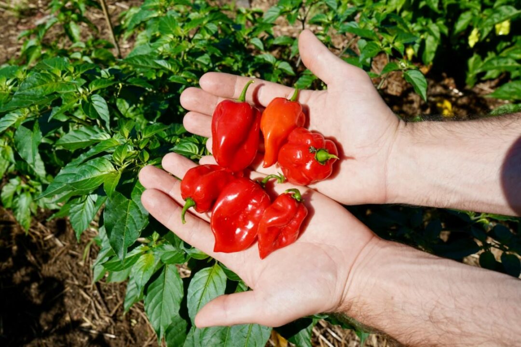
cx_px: 260
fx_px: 420
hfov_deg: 63.7
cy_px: 174
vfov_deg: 45.0
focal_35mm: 29
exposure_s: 1/200
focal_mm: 29
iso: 100
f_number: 10
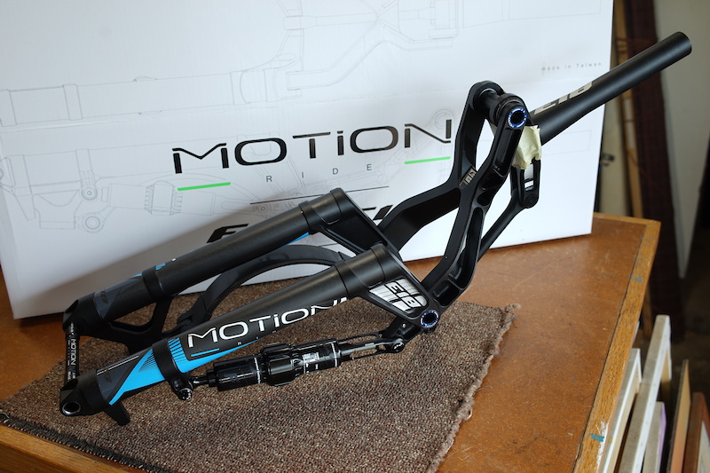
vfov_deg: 37.8
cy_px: 236
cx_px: 355
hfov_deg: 54.4
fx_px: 690
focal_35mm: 35
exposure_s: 1/4
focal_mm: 35
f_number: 5.6
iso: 50
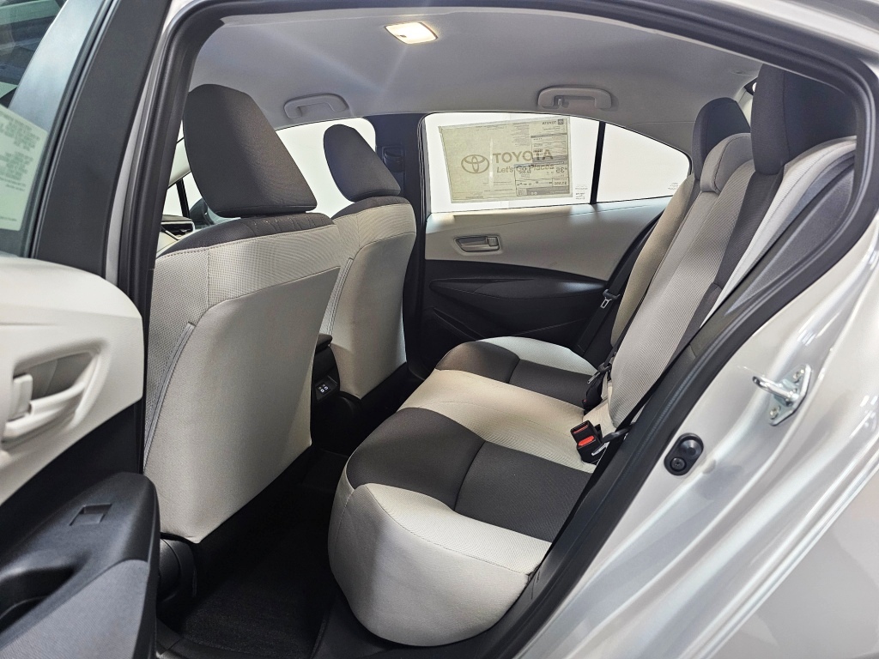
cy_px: 330
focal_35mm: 23
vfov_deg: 58.9
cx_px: 440
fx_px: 584
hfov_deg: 73.9
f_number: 1.7
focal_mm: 6.3
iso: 640
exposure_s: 1/40
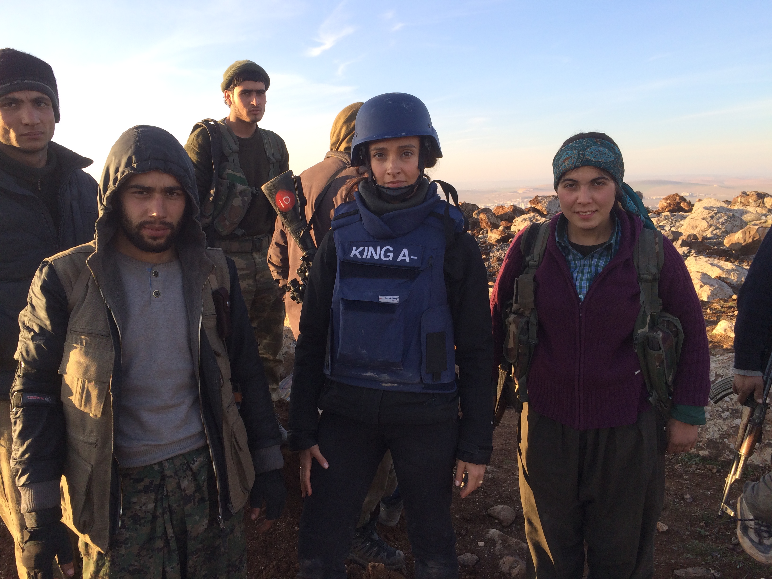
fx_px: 647
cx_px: 386
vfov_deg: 48.2
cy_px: 290
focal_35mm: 29
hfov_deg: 61.7
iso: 32
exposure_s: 1/436
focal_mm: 4.15
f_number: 2.2
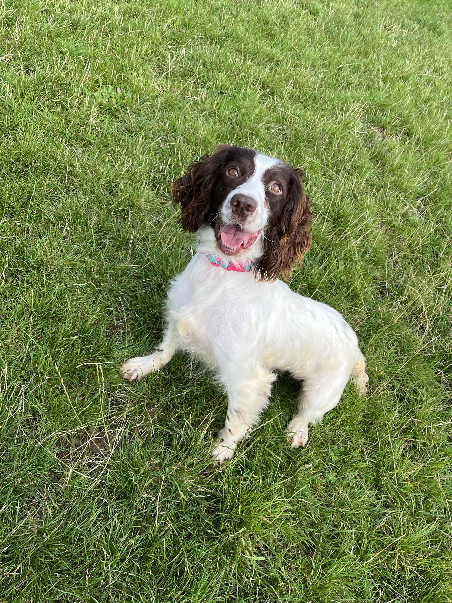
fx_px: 453
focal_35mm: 26
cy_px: 302
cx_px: 226
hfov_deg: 53.1
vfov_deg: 67.3
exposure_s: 1/1212
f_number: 1.6
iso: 50
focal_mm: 5.1
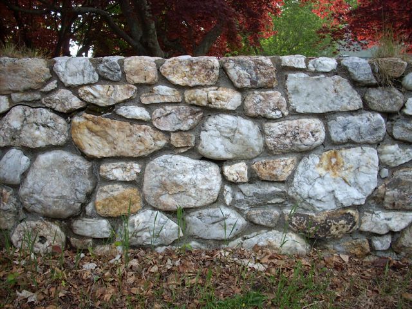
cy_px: 154
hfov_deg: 50.1
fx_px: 440
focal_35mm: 37
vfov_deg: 38.7
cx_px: 206
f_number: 2.8
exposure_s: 1/65.4
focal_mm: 6.2
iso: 64
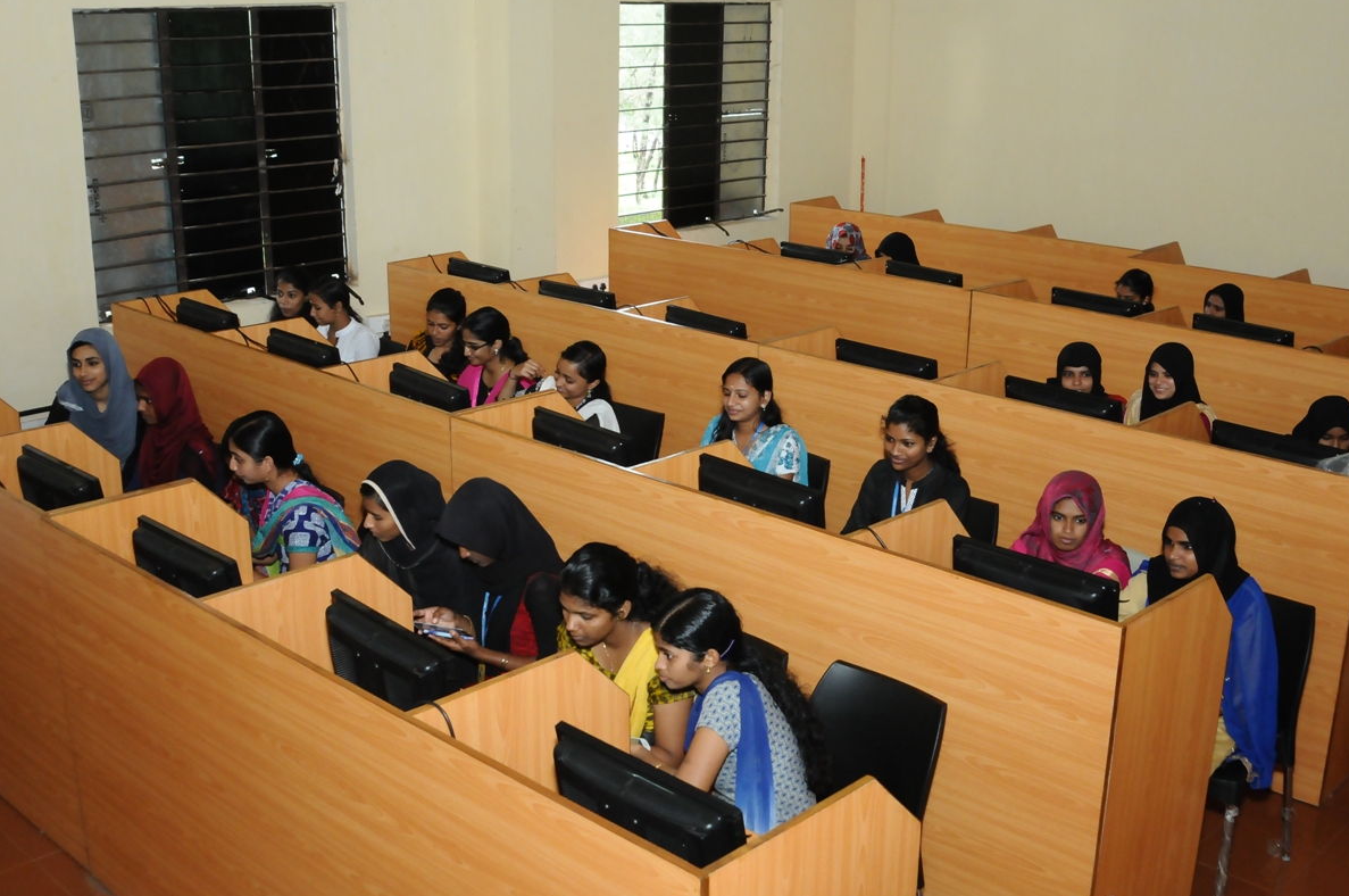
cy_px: 480
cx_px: 711
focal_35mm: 39
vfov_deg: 34.1
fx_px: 1459
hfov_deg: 49.6
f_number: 5.6
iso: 2000
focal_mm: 24
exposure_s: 1/100
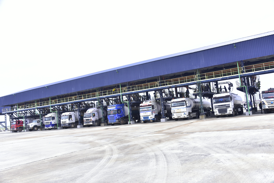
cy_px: 92
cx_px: 137
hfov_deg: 61.9
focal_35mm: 30
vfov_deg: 43.7
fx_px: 229
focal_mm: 30
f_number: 5.6
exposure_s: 1/160
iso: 64
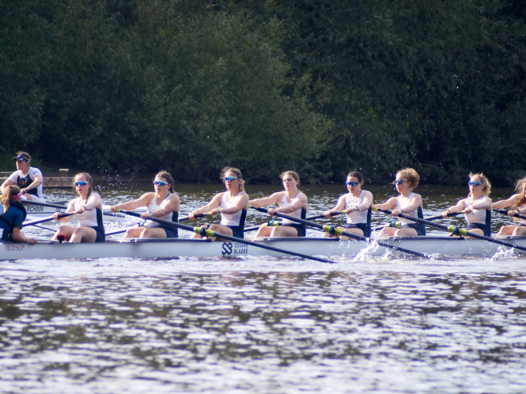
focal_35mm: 524
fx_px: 7963
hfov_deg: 3.8
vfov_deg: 2.8
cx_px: 230
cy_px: 206
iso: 400
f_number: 5.6
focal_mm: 300
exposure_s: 1/500
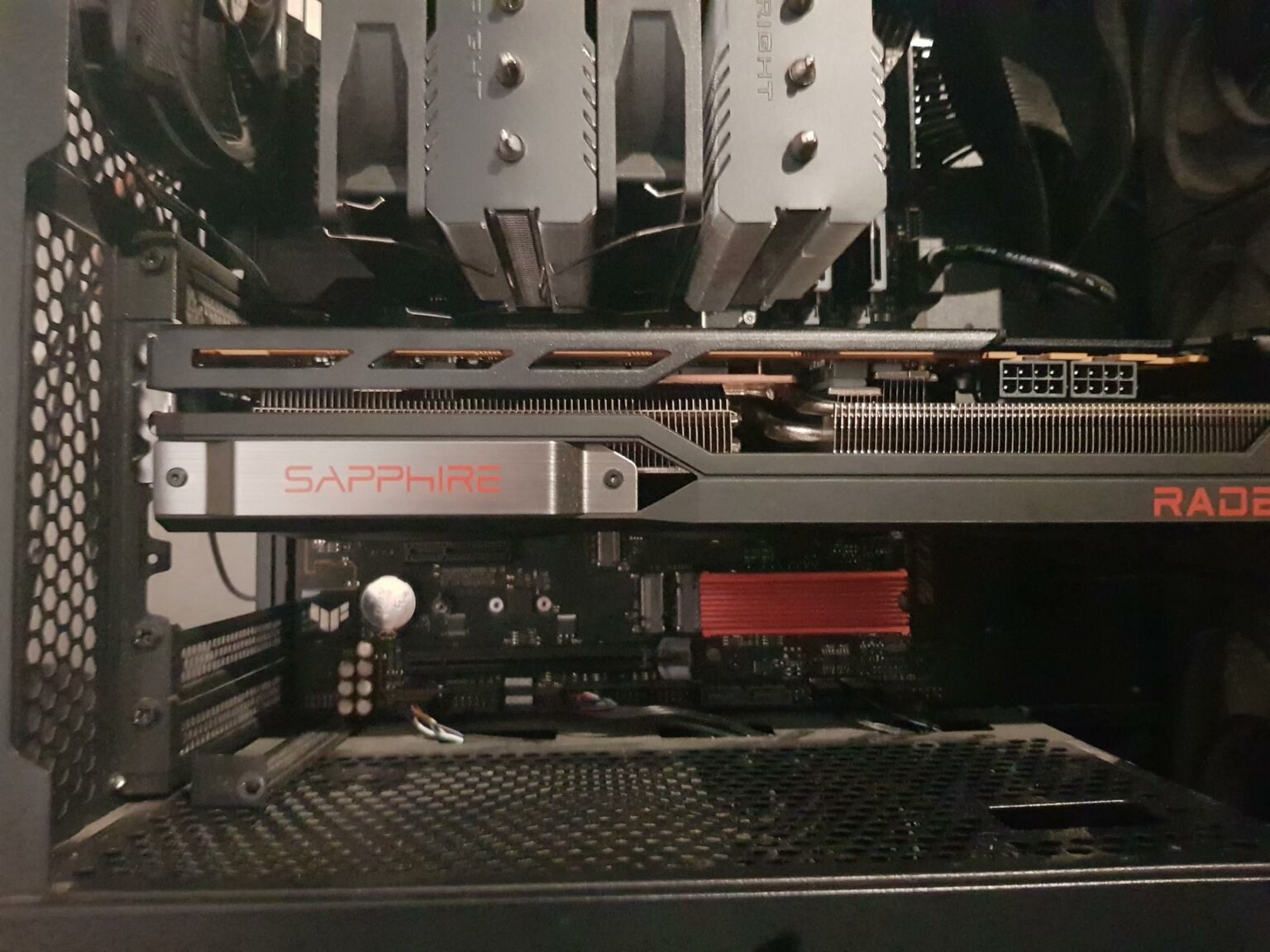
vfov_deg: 53.1
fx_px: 954
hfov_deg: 67.3
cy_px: 476
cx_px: 635
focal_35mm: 26
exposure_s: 1/8
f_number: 1.7
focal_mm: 4.2
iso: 1250
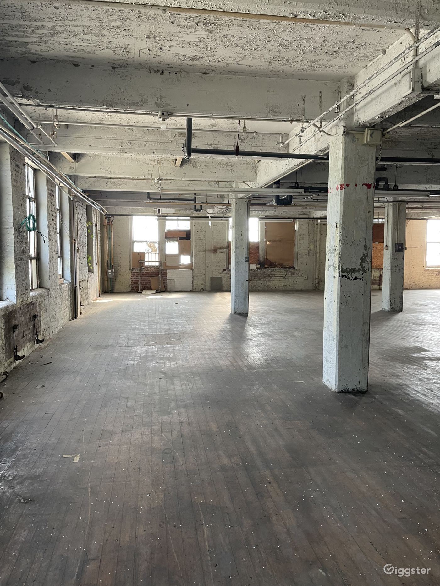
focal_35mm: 26
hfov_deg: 53.1
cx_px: 220
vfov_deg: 67.3
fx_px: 441
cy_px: 293
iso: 125
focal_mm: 4.2
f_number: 1.6
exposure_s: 1/97
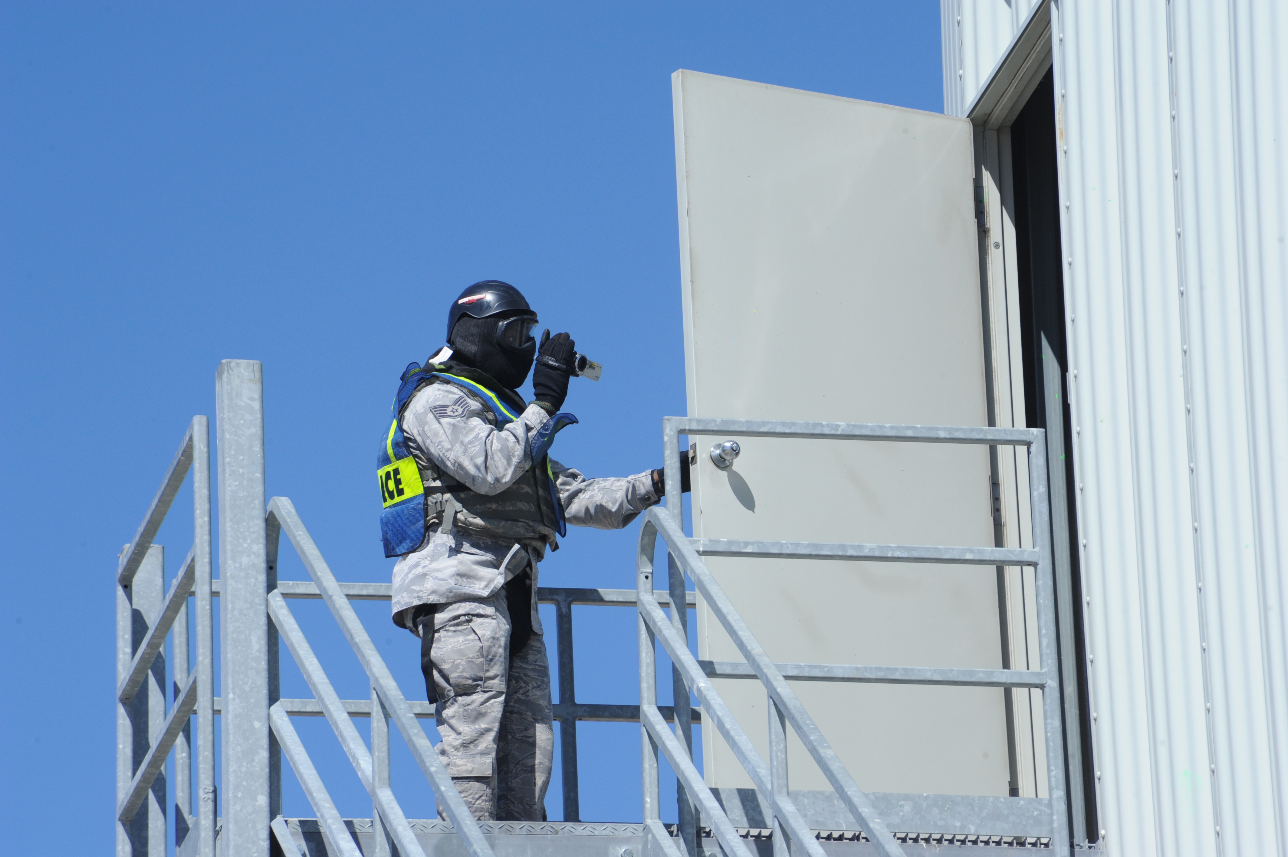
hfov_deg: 6.9
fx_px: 10726
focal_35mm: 300
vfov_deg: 4.6
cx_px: 644
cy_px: 428
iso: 800
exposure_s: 1/800
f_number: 14
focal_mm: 300
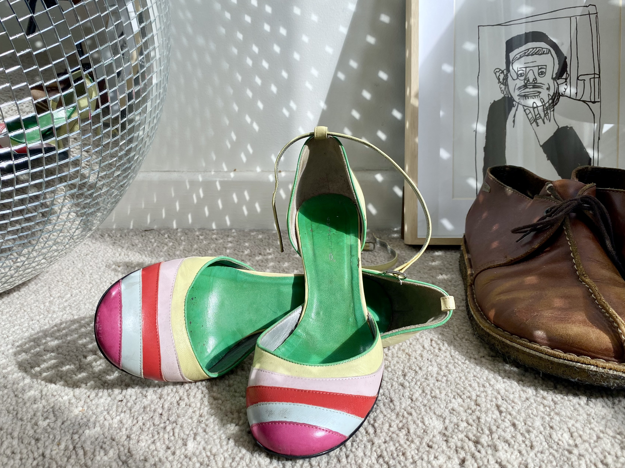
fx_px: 560
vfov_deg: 45.4
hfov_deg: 58.2
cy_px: 241
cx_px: 280
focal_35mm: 31
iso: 32
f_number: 1.8
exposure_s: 1/1232
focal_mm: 4.25
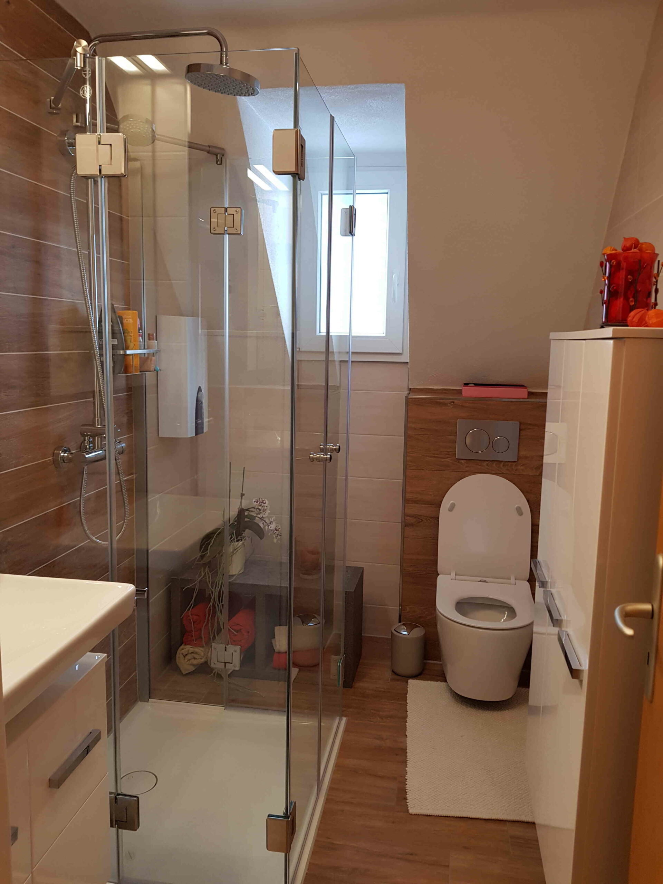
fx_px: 664
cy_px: 442
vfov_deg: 67.3
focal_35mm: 26
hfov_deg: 53.1
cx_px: 332
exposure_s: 1/50
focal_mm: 4.2
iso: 100
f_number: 1.7
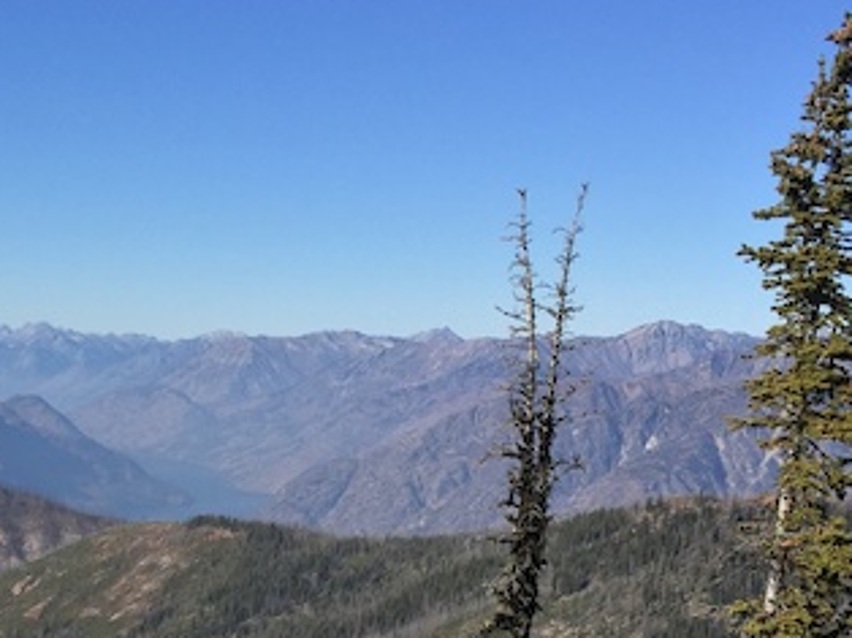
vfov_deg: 19.4
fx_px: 1820
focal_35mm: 74
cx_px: 92
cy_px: 622
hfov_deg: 25.6
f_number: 2.2
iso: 32
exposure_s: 1/2475
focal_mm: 4.15
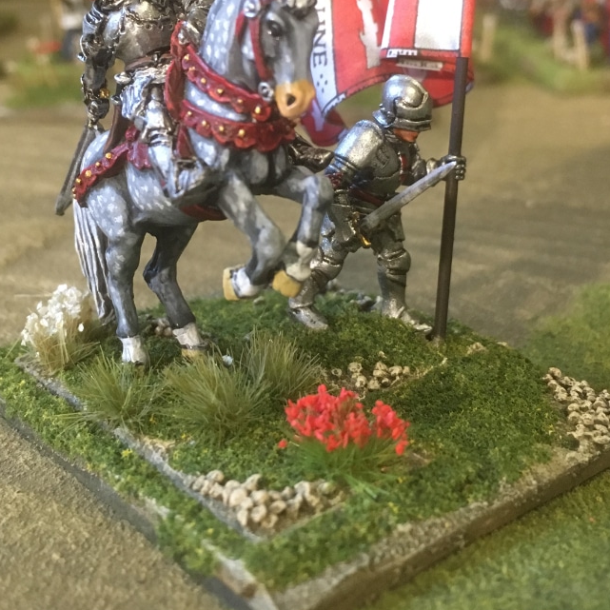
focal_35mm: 48
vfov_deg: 35.0
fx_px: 957
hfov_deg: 35.3
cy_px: 196
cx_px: 257
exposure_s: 1/25
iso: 200
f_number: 2.2
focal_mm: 4.15
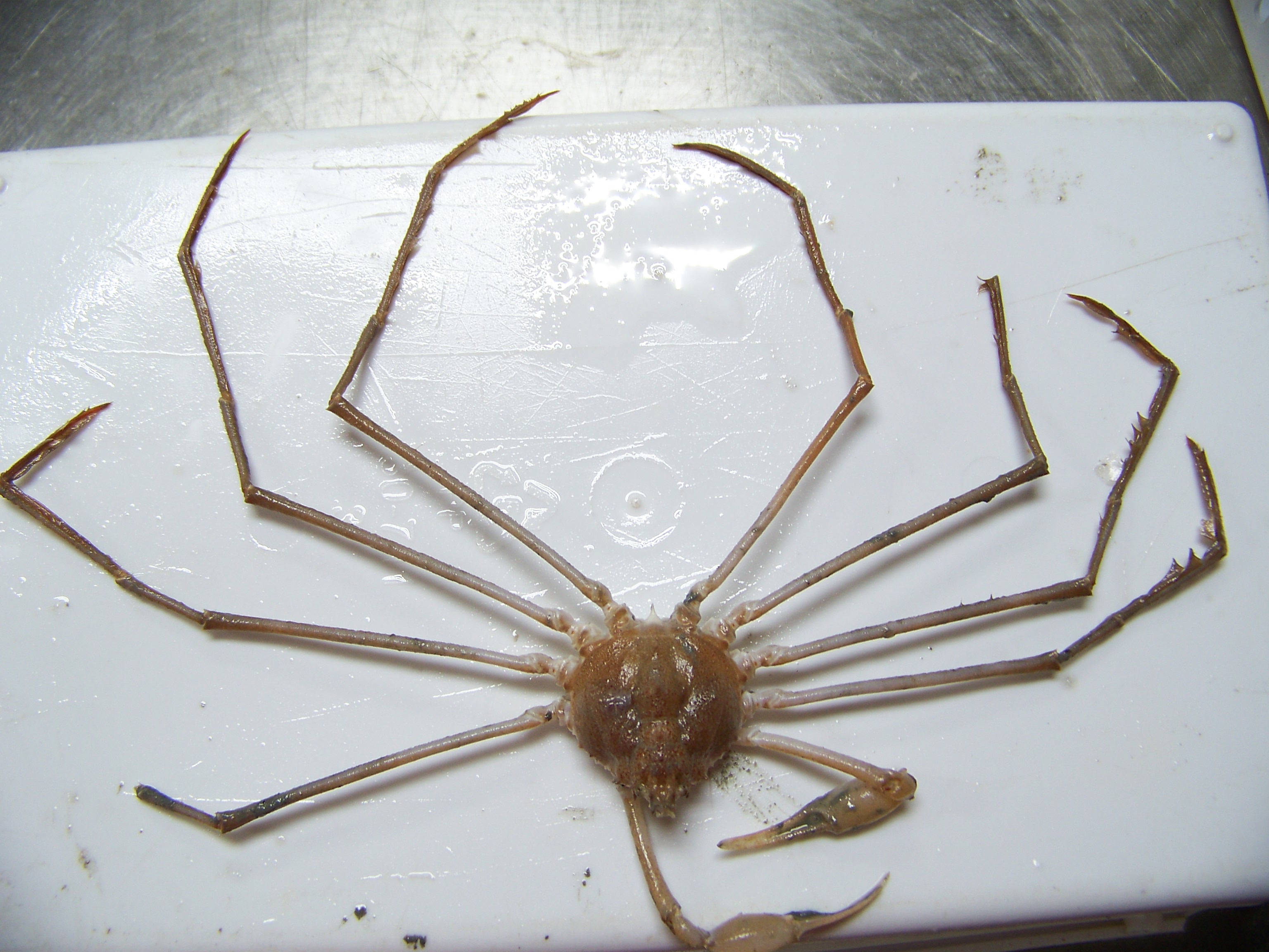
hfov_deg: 51.4
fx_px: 1320
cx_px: 634
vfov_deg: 39.7
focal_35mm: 36
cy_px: 476
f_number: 2.8
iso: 64
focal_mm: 5.85
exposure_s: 1/30
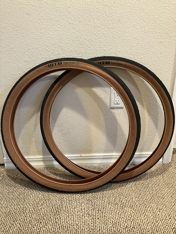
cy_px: 117
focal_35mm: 28
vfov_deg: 63.4
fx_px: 190
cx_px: 88
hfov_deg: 49.7
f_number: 1.8
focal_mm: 3.99
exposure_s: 1/60
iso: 320
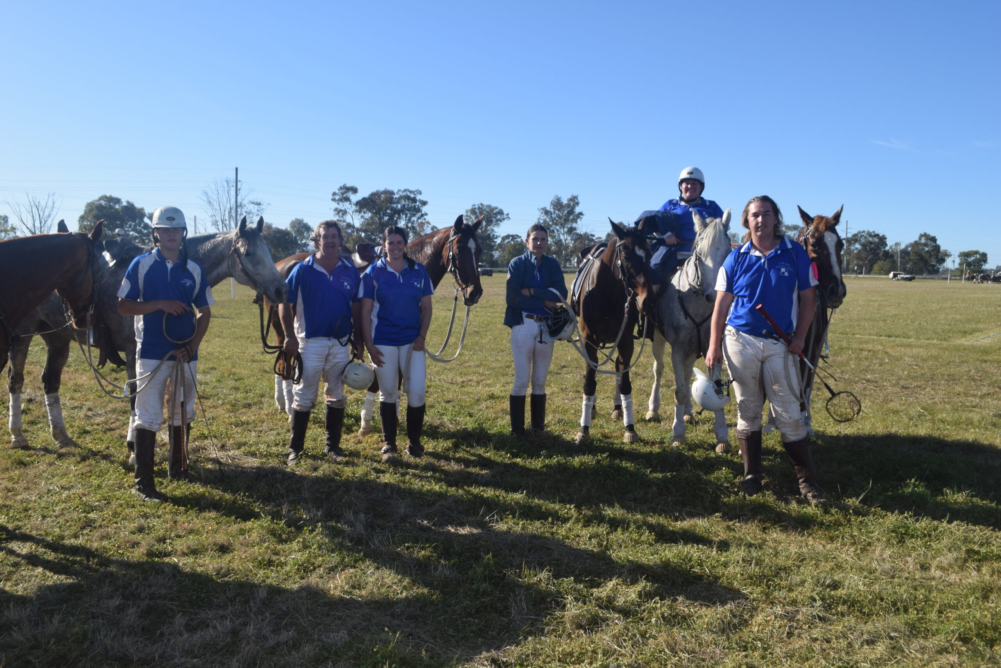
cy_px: 334
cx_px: 500
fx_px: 834
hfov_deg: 61.9
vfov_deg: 43.6
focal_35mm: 30
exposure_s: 1/200
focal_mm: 20
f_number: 9
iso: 100
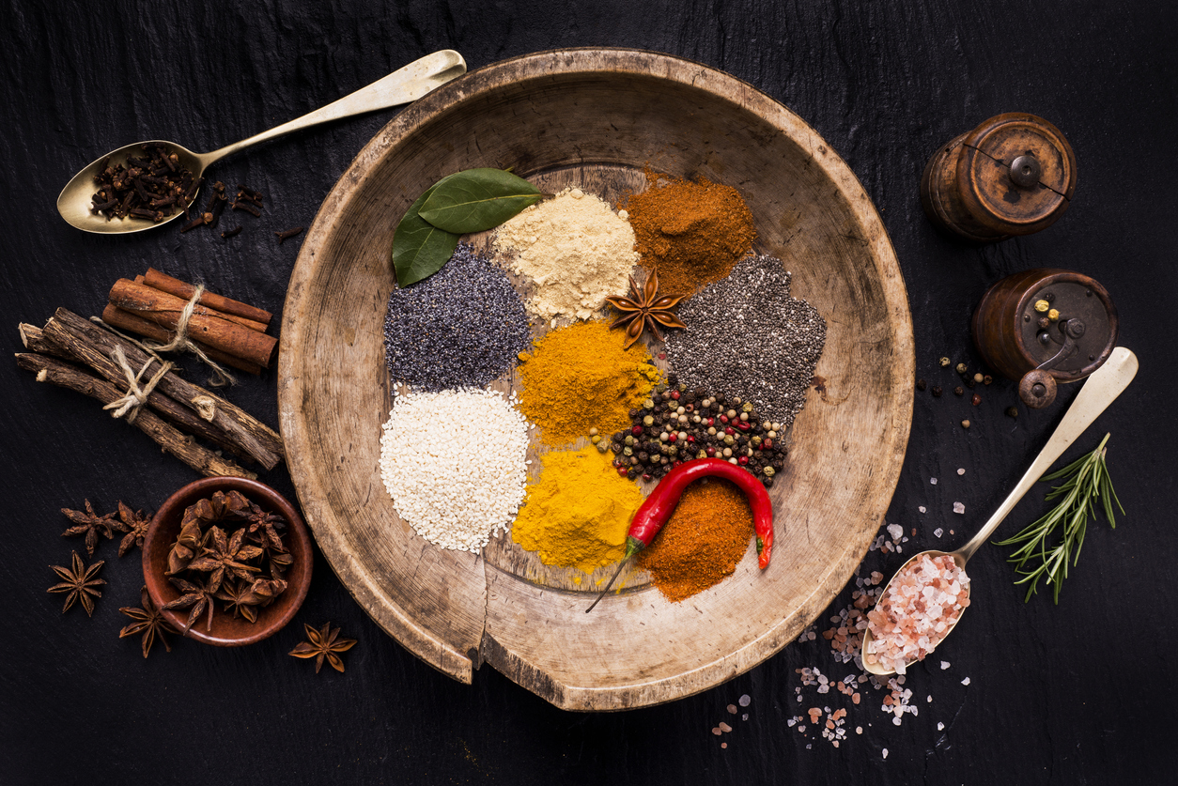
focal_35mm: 50
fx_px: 1637
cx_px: 589
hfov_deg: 39.6
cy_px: 393
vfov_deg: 27.0
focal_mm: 50
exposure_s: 1/400
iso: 100
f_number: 16
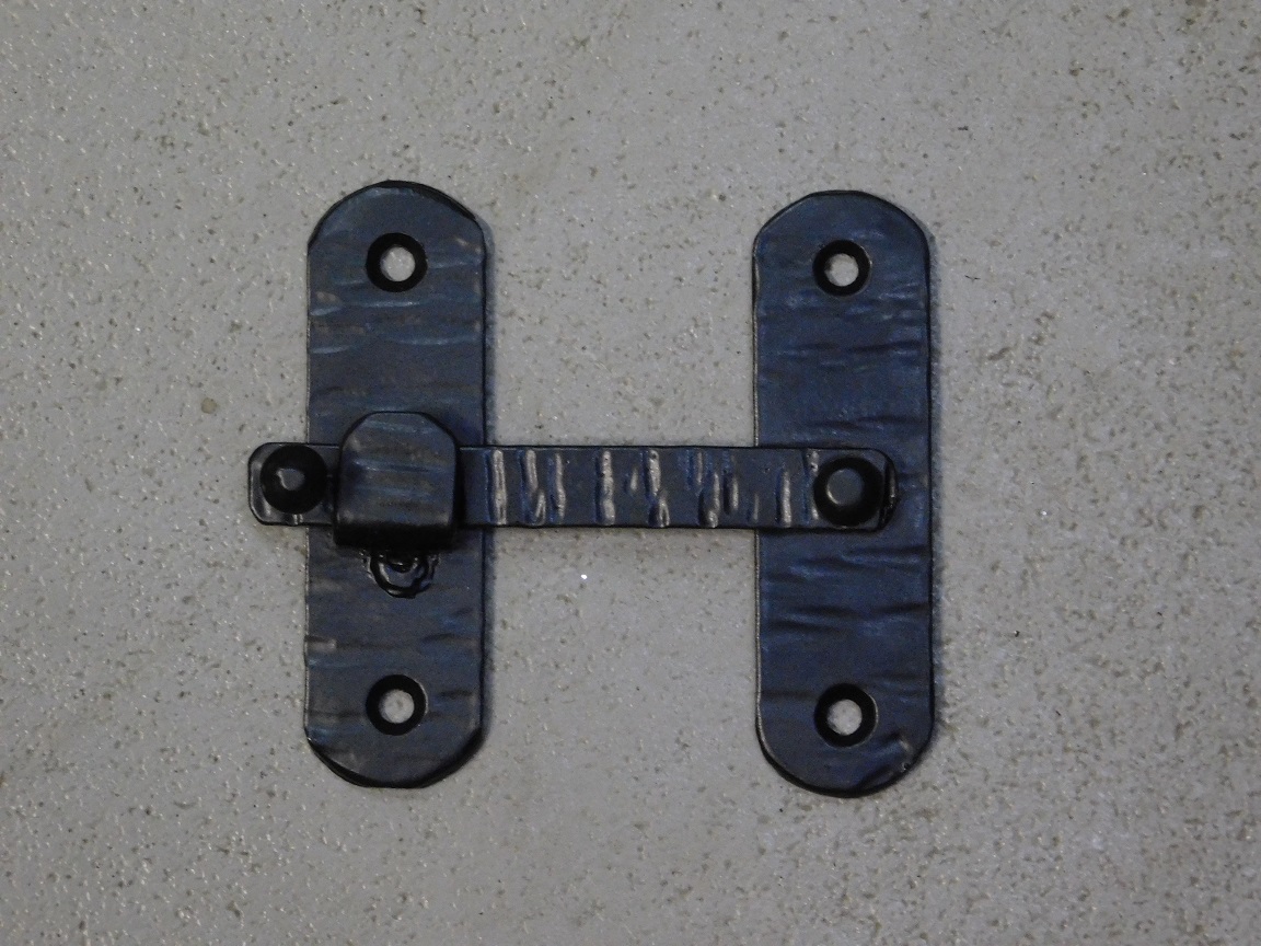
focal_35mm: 232
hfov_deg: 8.5
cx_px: 630
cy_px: 473
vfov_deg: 6.4
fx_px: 8451
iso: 800
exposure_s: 1/25
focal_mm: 41.3
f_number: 5.6
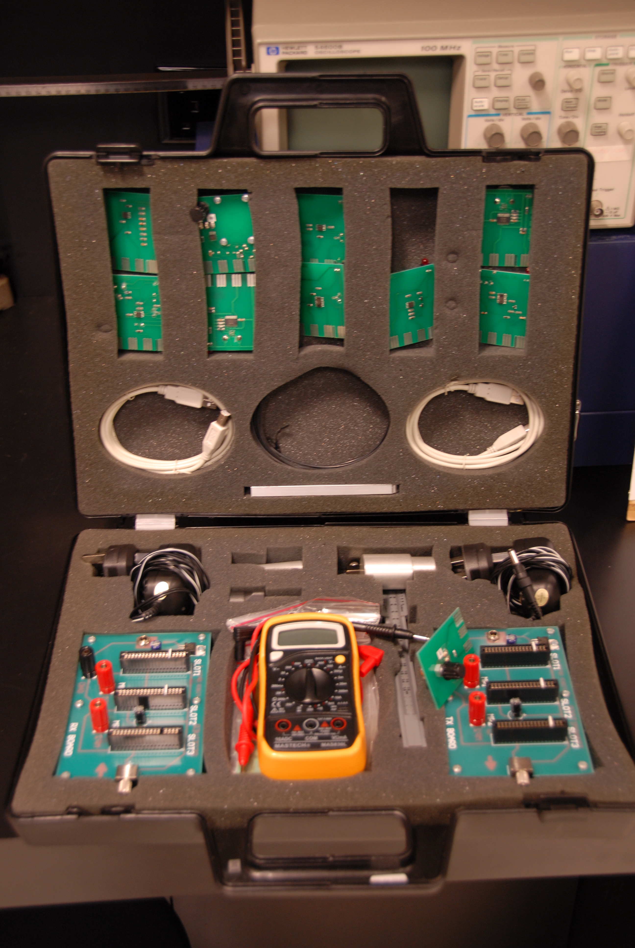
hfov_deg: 29.0
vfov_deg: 42.3
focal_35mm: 46
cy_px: 474
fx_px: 1227
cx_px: 318
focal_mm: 31
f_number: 4
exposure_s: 1/5
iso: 250
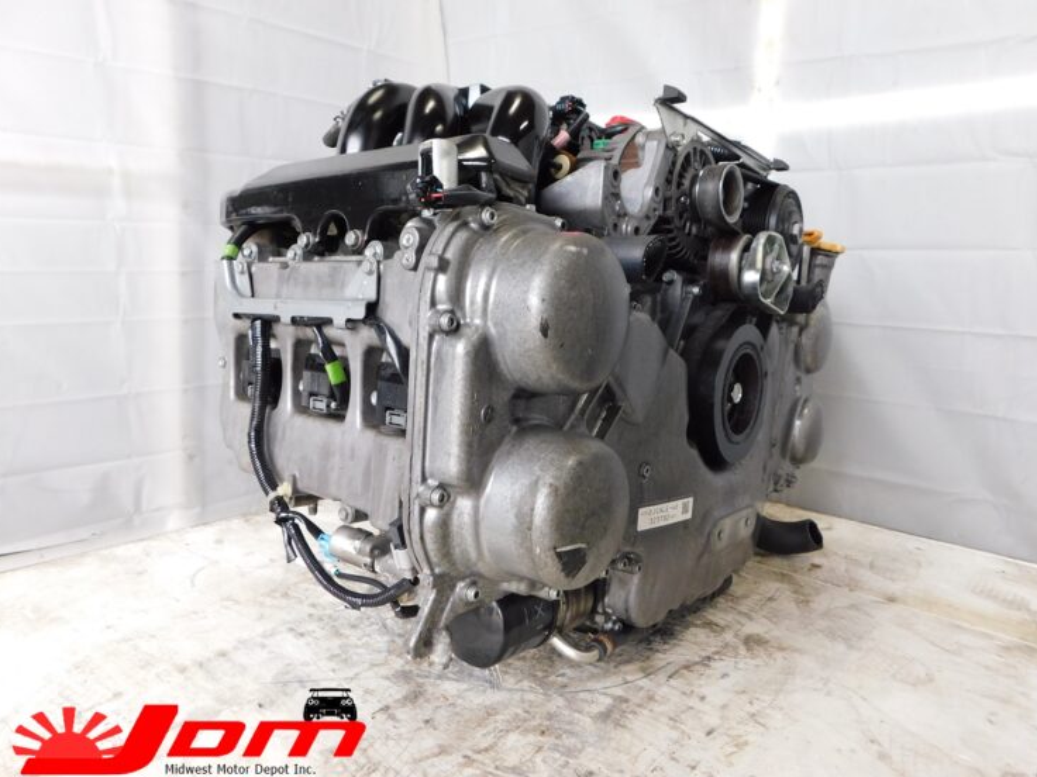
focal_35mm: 24
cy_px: 394
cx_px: 531
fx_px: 719
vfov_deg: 56.8
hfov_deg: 71.6
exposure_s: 1/30
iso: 220
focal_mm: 4
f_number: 3
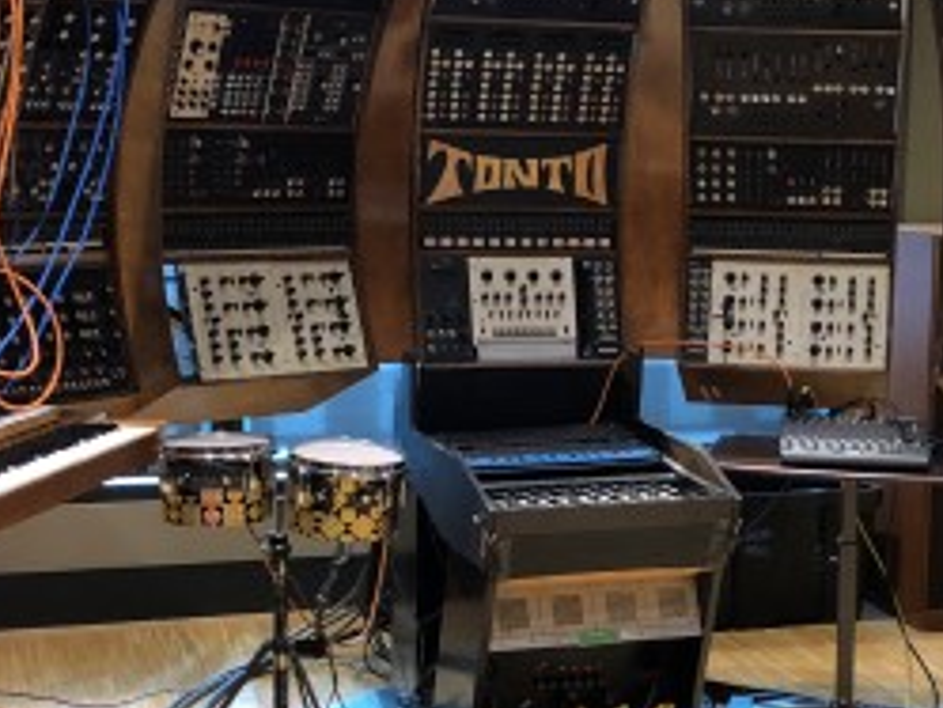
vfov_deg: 20.4
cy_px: 492
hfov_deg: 26.8
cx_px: 674
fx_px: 1962
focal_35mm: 72
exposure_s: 1/15
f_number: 1.8
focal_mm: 4
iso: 64
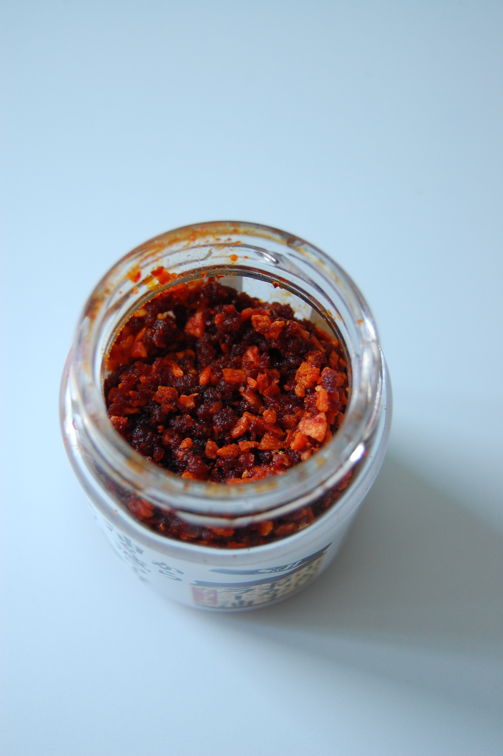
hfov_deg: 28.0
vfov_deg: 41.1
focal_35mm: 48
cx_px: 252
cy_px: 378
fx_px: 1008
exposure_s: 1/30
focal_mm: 32
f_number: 4.5
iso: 560
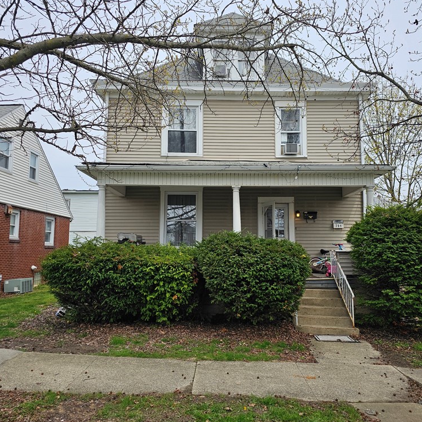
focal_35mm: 28
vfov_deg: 57.3
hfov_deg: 57.3
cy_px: 210
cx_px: 225
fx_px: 386
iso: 20
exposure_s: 1/1139
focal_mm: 6.3
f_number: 1.7
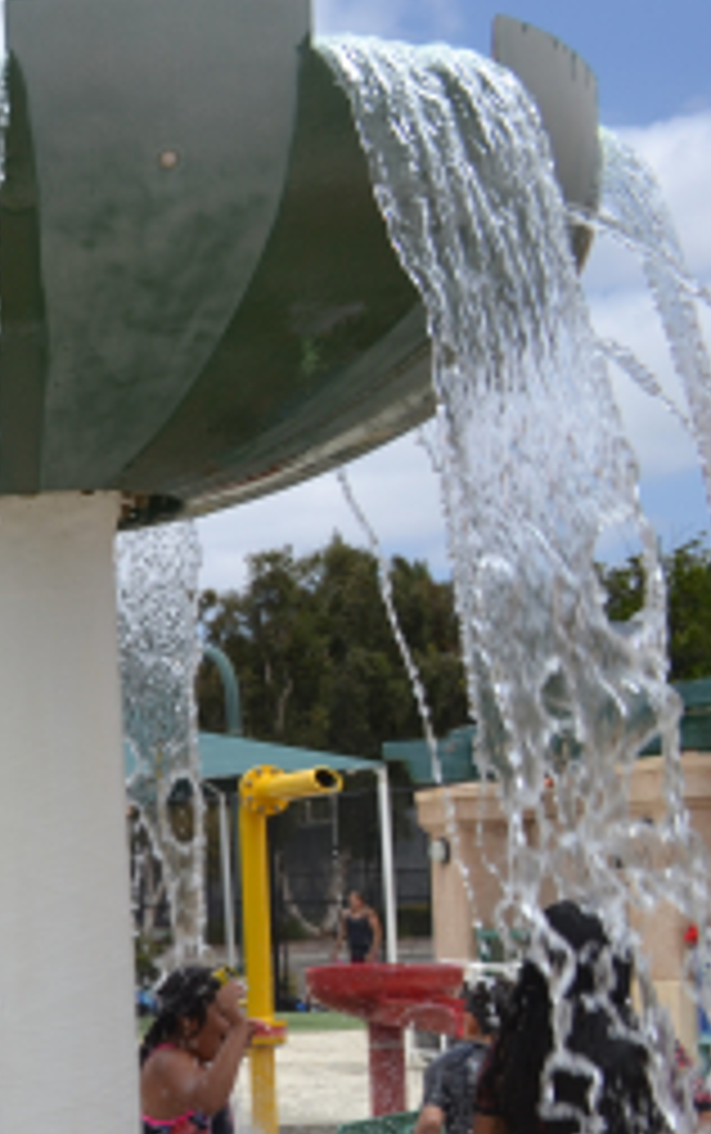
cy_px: 839
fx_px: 2042
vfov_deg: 30.6
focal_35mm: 66
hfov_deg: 16.1
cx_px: -632
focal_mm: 18
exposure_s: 1/320
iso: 100
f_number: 7.1
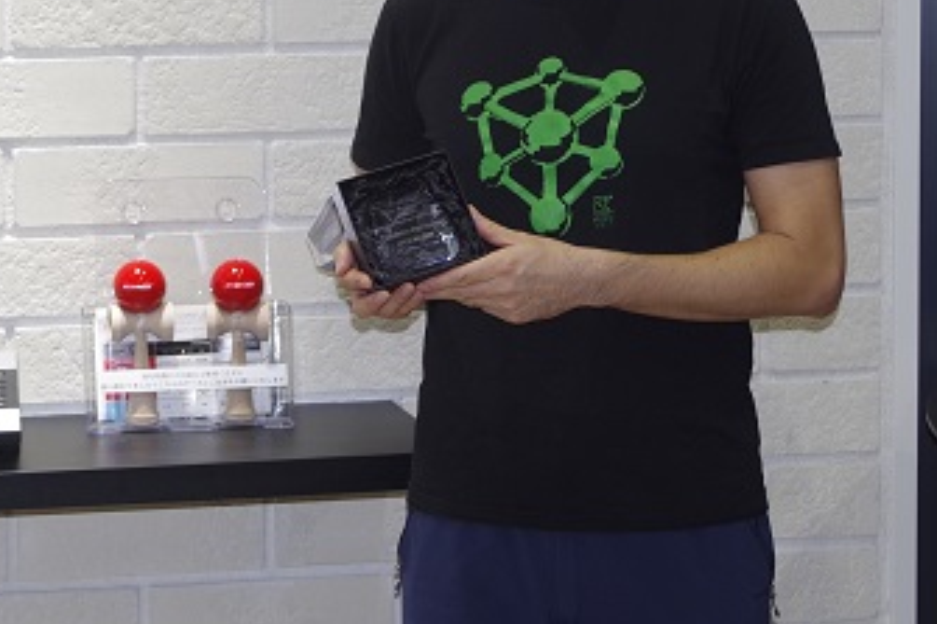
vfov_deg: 12.5
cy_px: 59
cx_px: 182
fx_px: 2836
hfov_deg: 18.6
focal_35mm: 109
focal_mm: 37.5
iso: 400
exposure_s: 1/90
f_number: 4.5
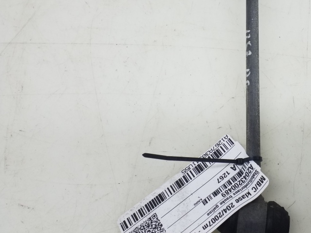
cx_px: 237
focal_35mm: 43
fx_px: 386
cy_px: 81
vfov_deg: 33.3
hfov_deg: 42.4
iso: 80
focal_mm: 3.6
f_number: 1.9
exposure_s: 1/50
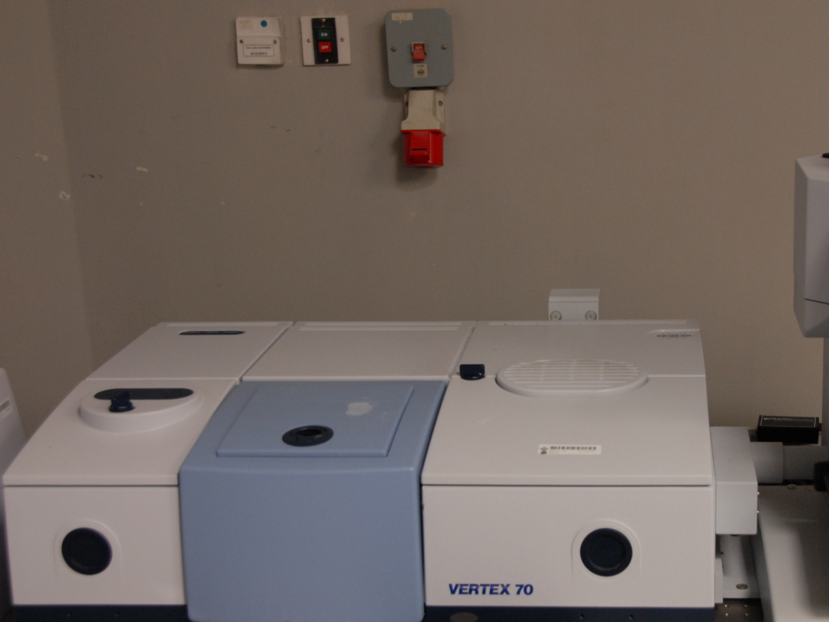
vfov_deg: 24.0
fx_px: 1461
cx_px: 566
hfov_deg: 31.4
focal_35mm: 61
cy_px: 332
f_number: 5
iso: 400
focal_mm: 28
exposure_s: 1/4
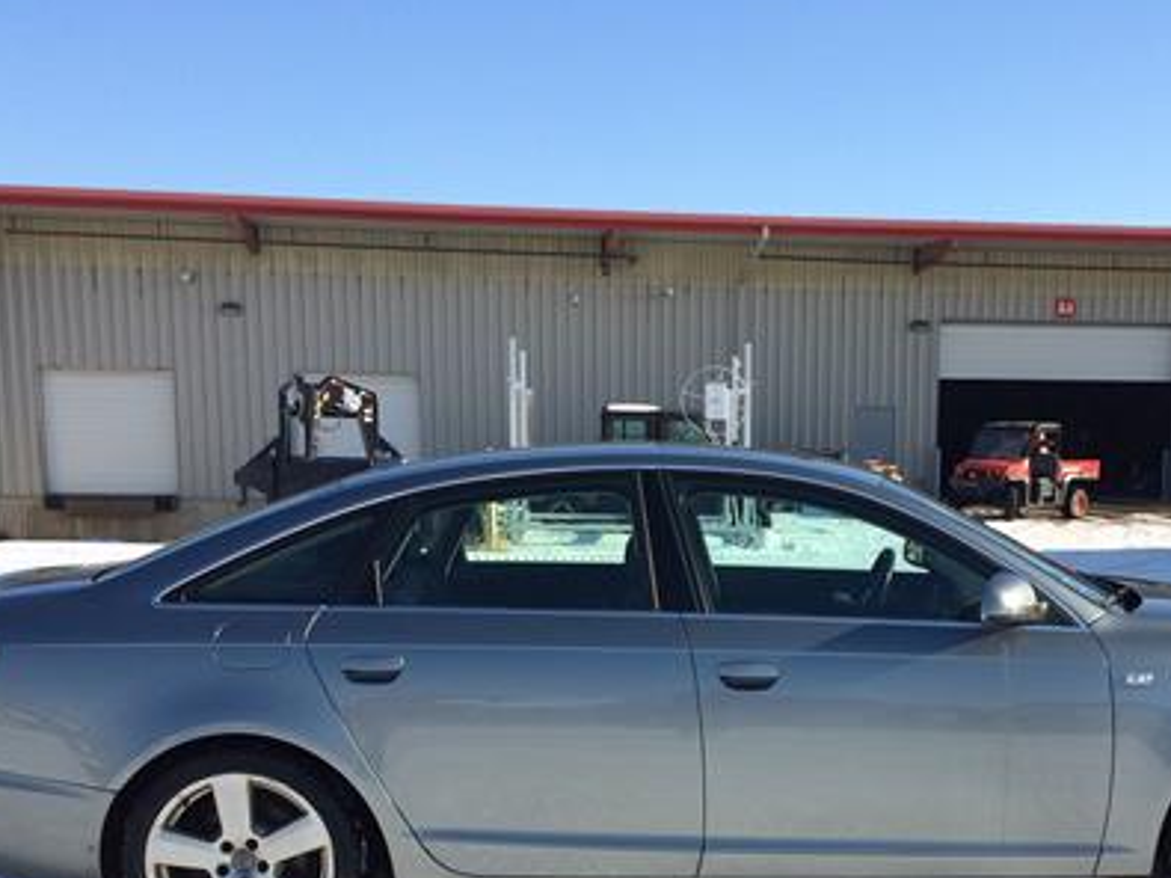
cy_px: 679
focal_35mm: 47
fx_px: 1589
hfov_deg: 40.1
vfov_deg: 30.3
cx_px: 744
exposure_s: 1/2053
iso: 32
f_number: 2.2
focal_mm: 4.15
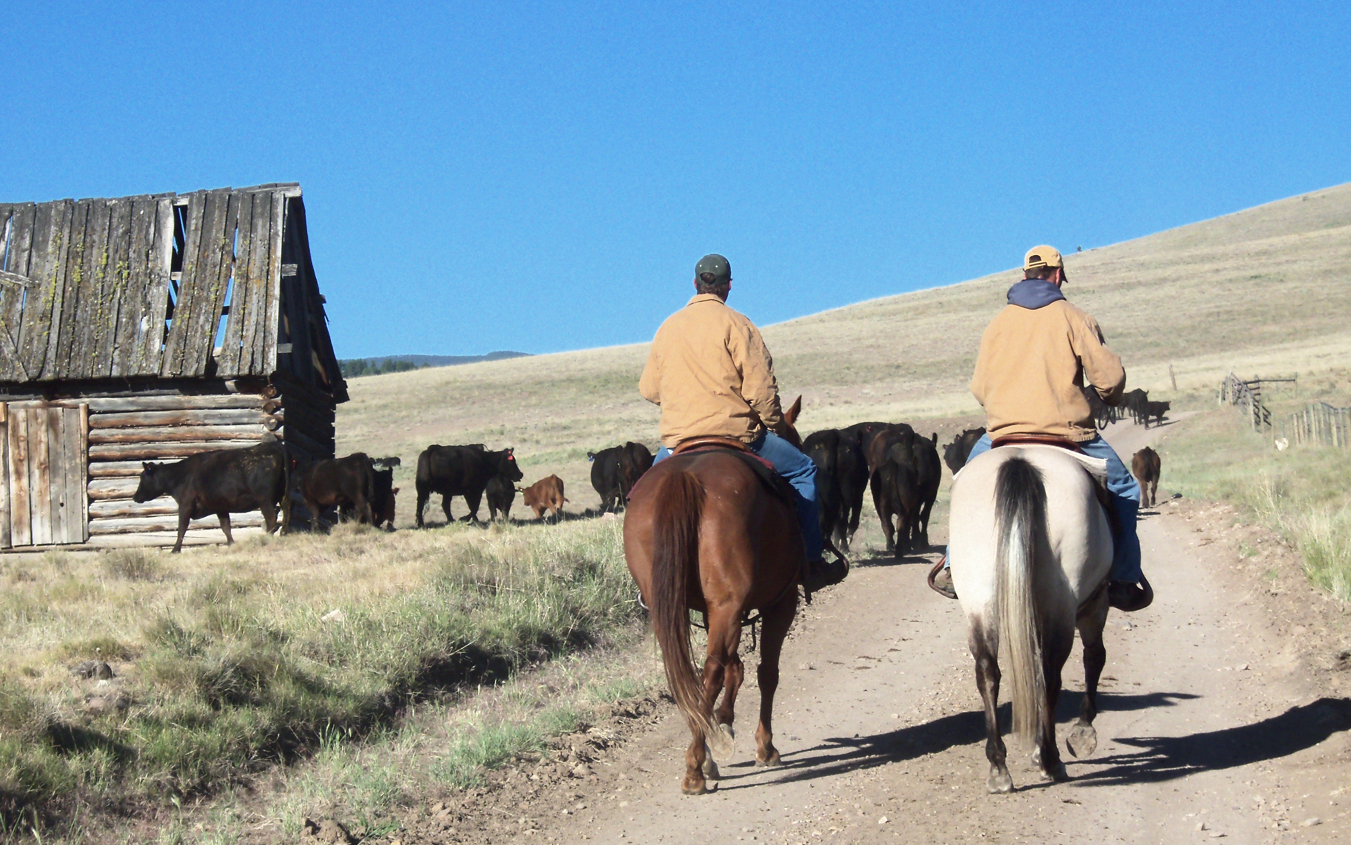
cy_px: 496
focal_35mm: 109
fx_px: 4013
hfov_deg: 19.1
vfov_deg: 12.0
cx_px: 675
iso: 80
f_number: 5.2
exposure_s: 1/640
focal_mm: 17.1
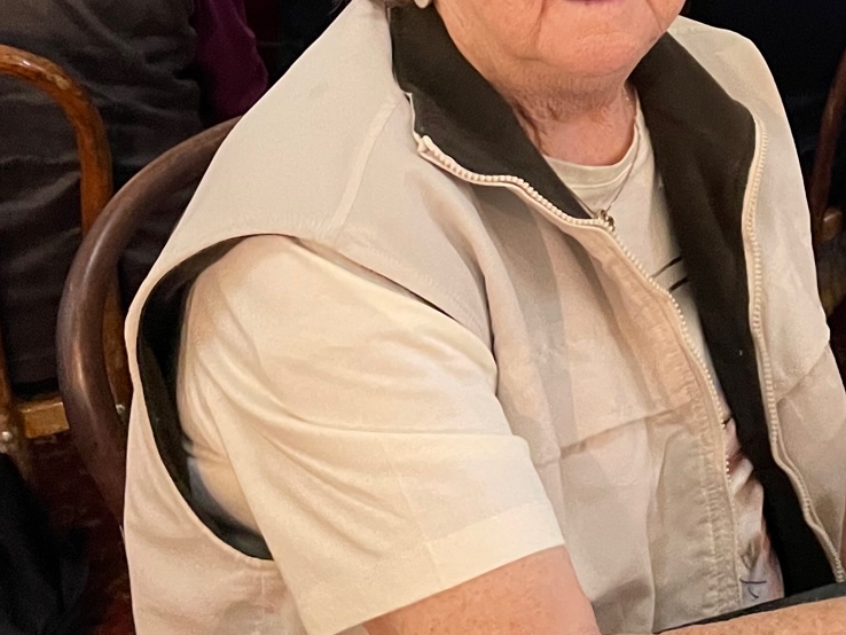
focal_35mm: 71
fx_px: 1736
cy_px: -97
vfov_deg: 19.7
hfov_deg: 25.7
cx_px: 888
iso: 400
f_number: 1.6
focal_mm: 4.2
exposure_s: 1/33
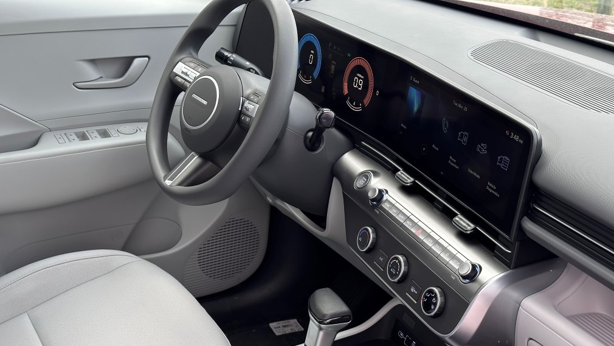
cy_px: 220
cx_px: 306
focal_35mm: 53
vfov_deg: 22.6
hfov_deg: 39.2
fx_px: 863
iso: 64
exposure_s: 1/211
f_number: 1.78
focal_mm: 6.86
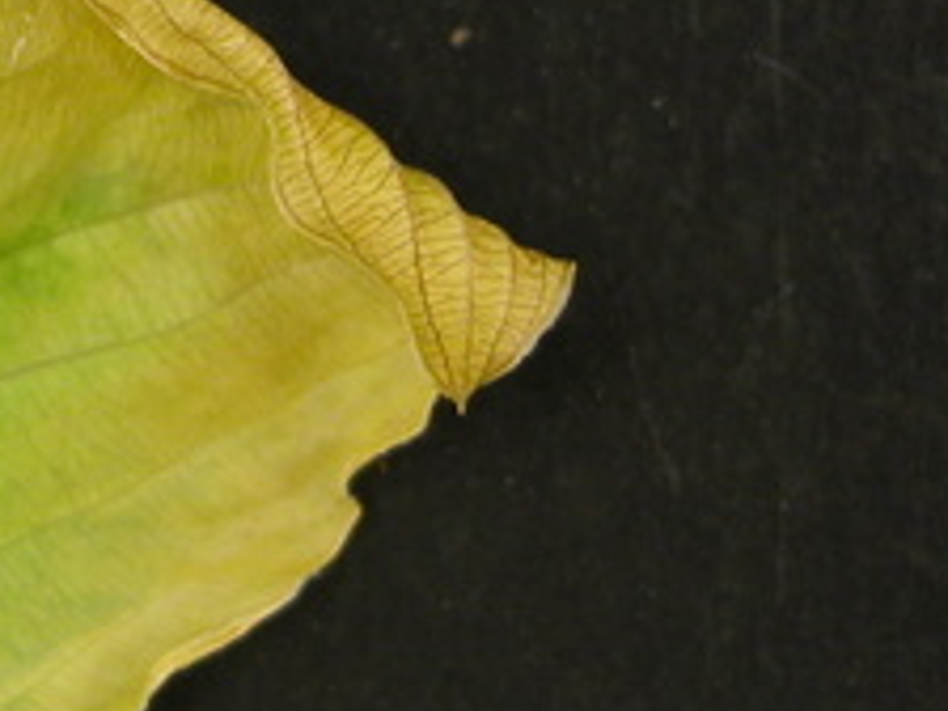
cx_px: -347
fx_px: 4601
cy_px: -195
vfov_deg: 8.7
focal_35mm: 168
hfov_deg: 11.4
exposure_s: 1/6.3
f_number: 3
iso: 100
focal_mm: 12.7
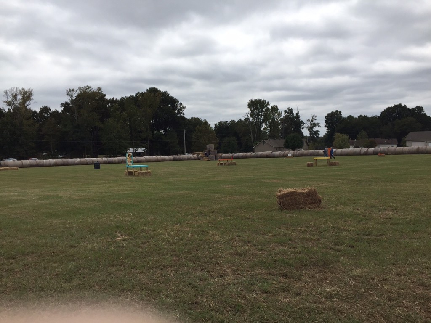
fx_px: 361
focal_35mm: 29
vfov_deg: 48.2
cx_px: 216
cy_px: 162
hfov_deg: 61.7
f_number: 2.2
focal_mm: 4.15
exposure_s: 1/2639
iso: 32
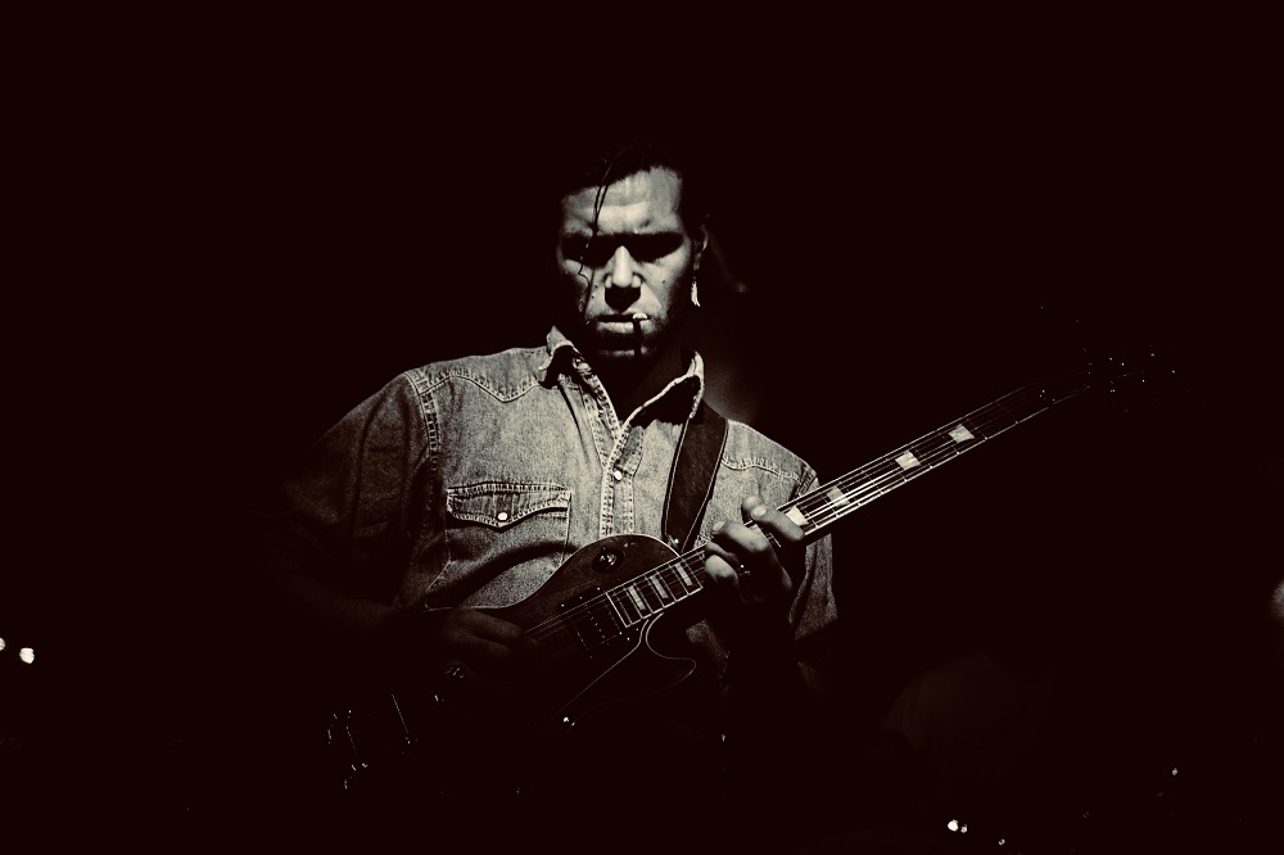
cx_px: 642
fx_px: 1711
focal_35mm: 48
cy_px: 428
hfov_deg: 41.1
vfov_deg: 28.1
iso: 1600
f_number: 1.8
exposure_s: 1/125
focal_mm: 32
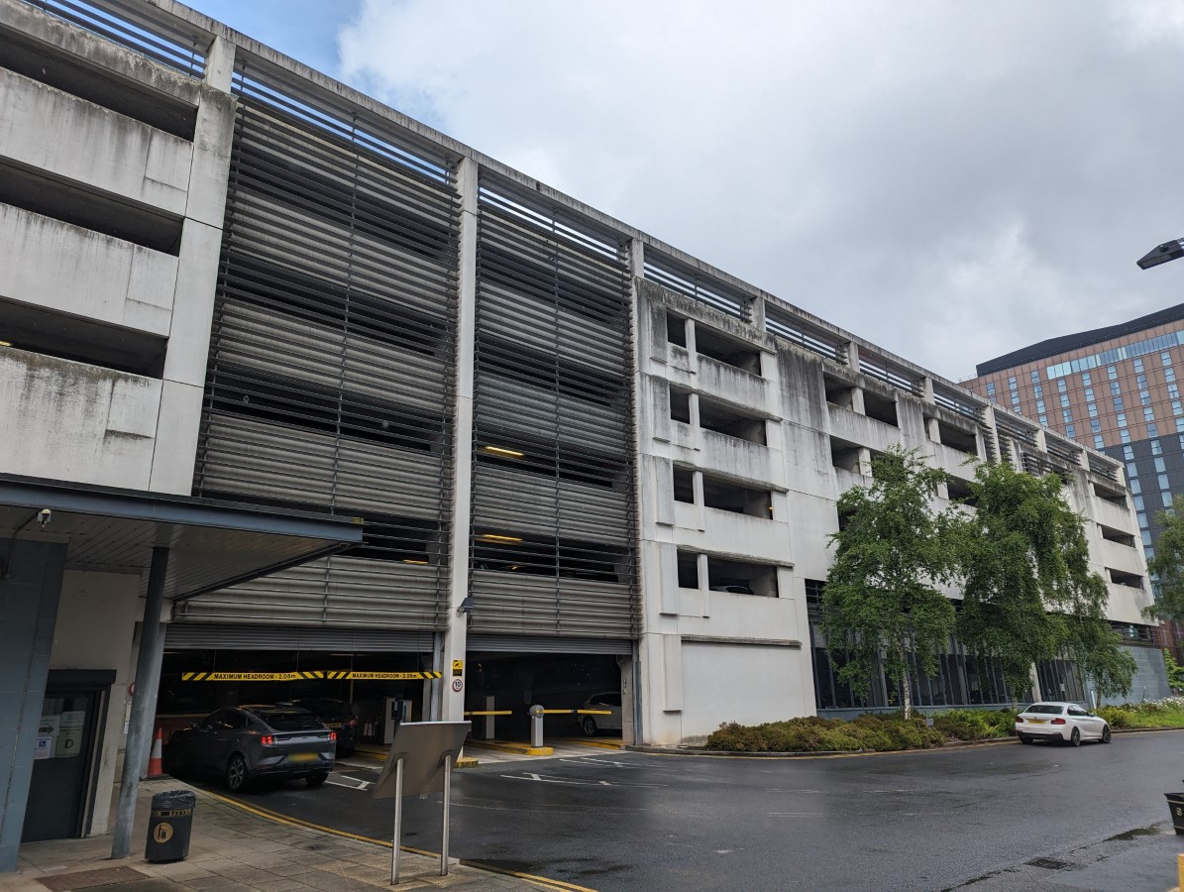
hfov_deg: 71.5
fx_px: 822
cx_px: 592
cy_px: 446
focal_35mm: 24
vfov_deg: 56.9
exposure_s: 1/1155
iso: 48
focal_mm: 6.81
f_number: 1.85
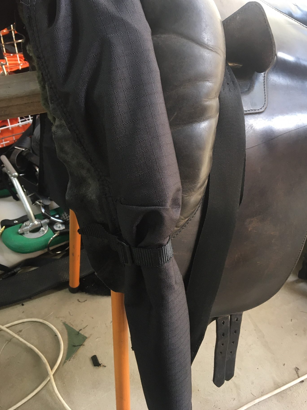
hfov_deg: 44.2
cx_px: 155
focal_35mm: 32
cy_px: 189
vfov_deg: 56.8
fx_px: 378
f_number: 2.2
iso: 125
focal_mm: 4.15
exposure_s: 1/33
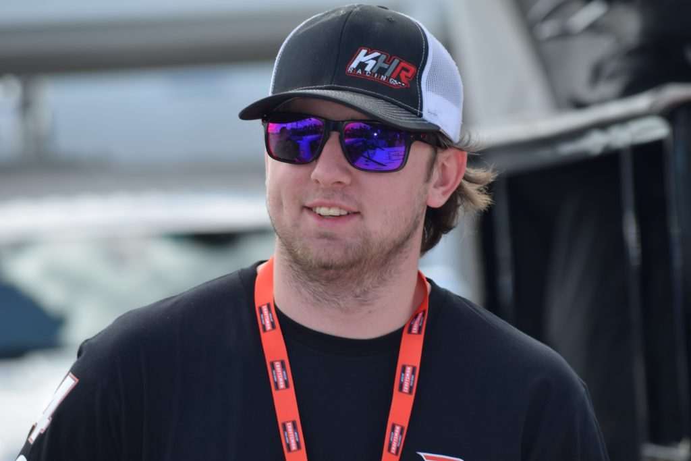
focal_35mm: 300
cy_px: 230
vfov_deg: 4.6
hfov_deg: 6.9
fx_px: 5759
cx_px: 346
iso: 100
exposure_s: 1/160
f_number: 6.3
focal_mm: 200
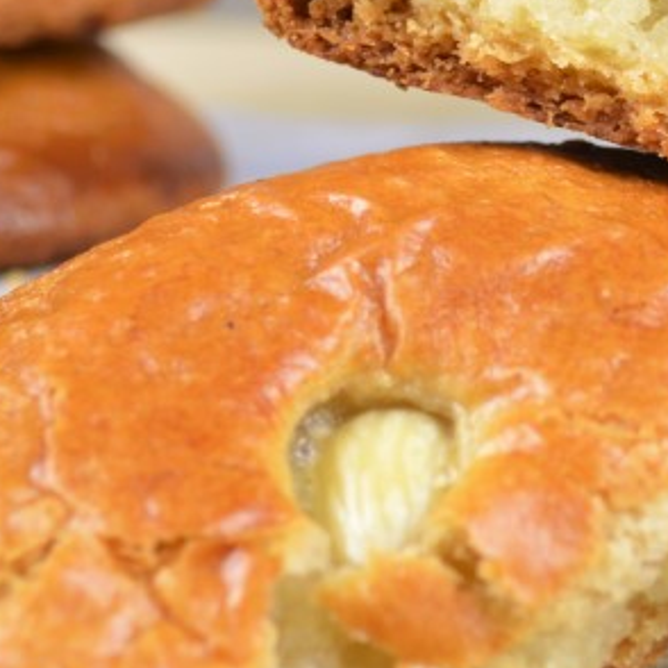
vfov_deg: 10.9
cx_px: 551
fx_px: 3493
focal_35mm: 160
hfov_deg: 10.9
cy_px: 257
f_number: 5.6
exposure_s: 1/8
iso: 100
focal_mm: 32
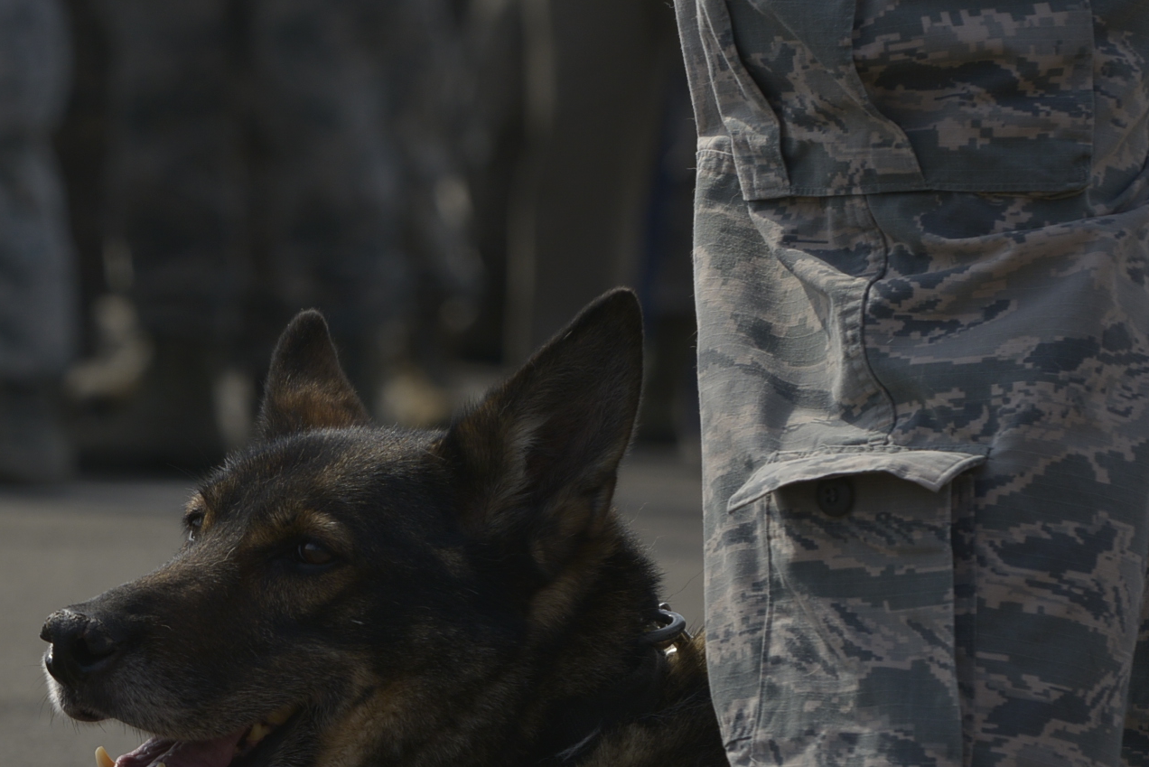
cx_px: -241
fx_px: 12930
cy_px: 333
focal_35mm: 405
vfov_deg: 3.4
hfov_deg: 5.1
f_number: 6.3
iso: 100
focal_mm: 140
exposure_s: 1/1000
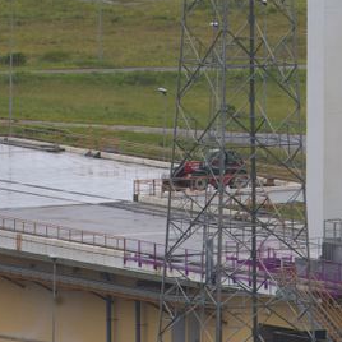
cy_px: -220
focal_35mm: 1235
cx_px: 314
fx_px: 13805
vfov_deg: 1.4
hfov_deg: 1.4
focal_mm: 400
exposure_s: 1/500
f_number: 7.1
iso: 400
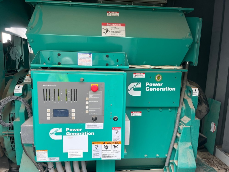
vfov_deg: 53.1
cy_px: 86
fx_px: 172
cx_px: 114
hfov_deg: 67.3
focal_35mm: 26
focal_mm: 5.1
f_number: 1.6
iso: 50
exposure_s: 1/121
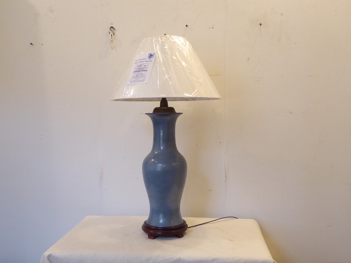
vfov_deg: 36.8
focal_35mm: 39
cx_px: 176
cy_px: 132
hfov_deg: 47.9
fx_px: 395
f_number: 3.7
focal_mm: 6.7
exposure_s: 1/25
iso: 400
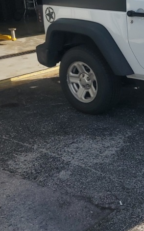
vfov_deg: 33.5
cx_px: 240
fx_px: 377
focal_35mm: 60
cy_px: 65
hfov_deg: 18.2
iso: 50
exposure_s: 1/2010
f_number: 1.5
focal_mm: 4.3
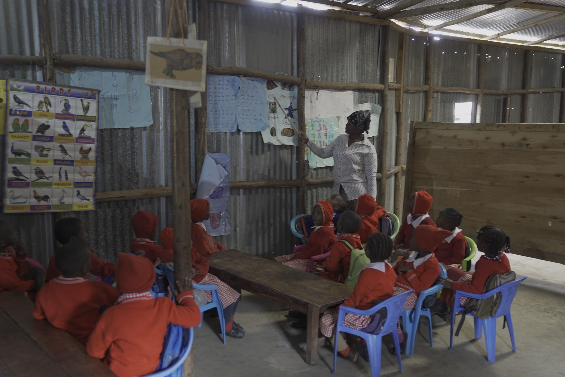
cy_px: 188
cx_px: 282
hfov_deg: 51.9
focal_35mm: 37
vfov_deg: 35.9
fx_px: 581
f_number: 2.8
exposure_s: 1/15
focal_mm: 37
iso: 400
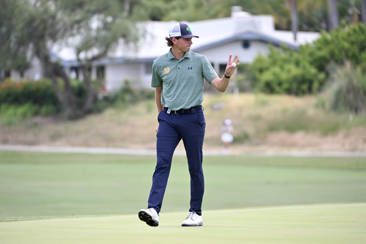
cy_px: 122
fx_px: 2643
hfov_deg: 7.9
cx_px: 183
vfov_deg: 5.3
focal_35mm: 260
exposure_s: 1/1250
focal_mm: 260
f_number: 4.5
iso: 640
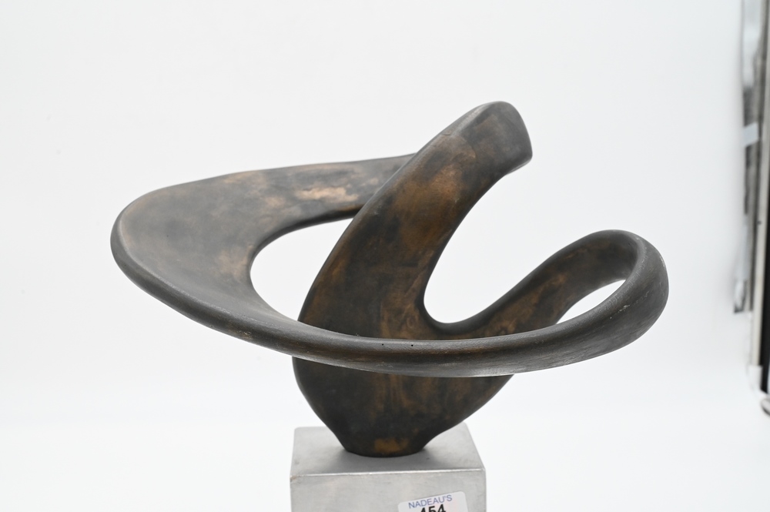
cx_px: 385
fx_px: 1026
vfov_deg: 28.0
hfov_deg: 41.1
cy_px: 256
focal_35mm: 48
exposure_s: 1/80
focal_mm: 48
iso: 4000
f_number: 13
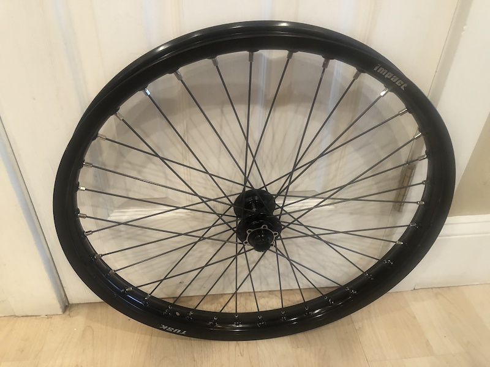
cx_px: 245
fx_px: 396
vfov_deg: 49.7
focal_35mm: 28
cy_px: 184
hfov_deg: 63.4
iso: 80
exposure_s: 1/15
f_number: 1.8
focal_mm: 3.99
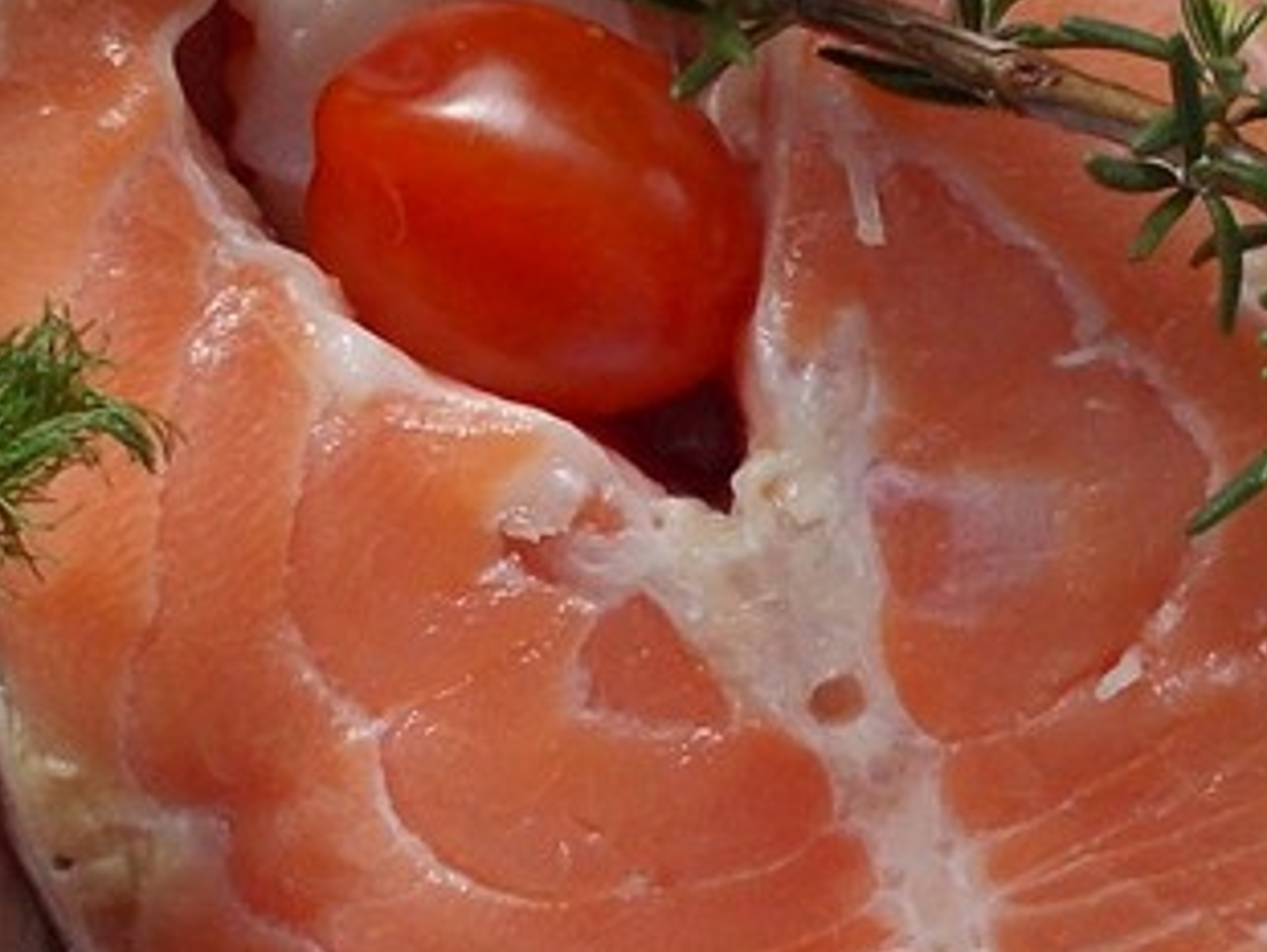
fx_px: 4908
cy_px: 282
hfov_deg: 14.7
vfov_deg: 11.1
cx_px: 736
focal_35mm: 134
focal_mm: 4.6
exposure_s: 1/125
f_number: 3.2
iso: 80
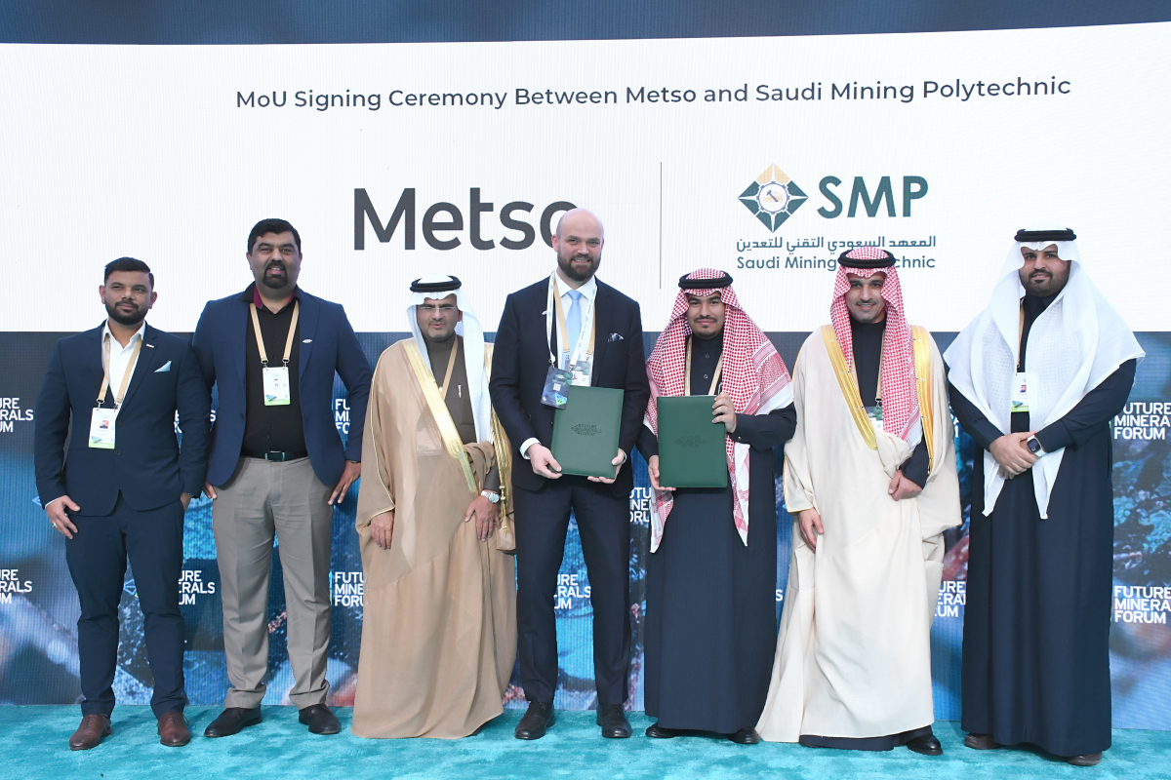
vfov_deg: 33.4
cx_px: 586
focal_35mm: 40
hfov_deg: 48.5
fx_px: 1301
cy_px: 390
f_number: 9
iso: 2000
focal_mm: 27
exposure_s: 1/125
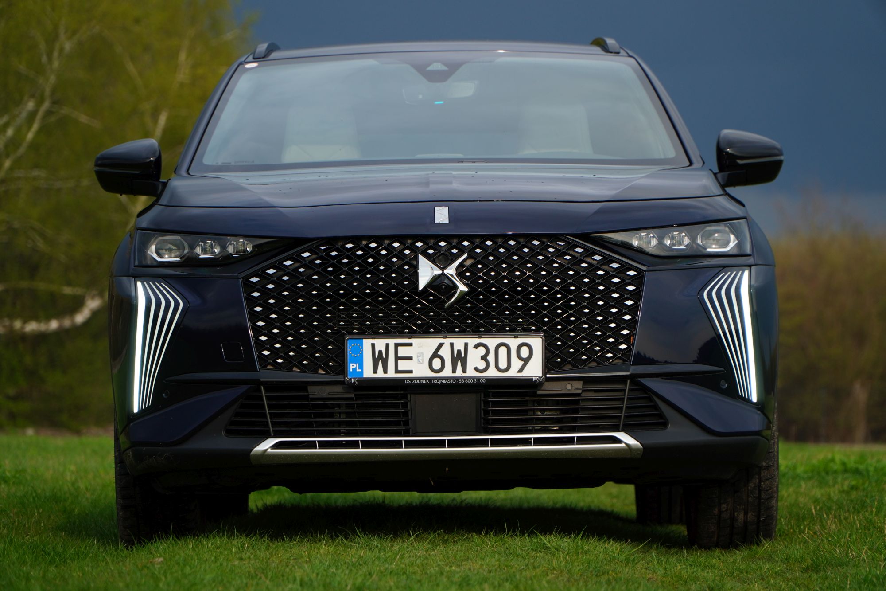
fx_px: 3876
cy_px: 296
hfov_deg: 13.0
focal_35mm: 158
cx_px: 443
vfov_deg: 8.7
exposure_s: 1/640
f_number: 4
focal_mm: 105
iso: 160
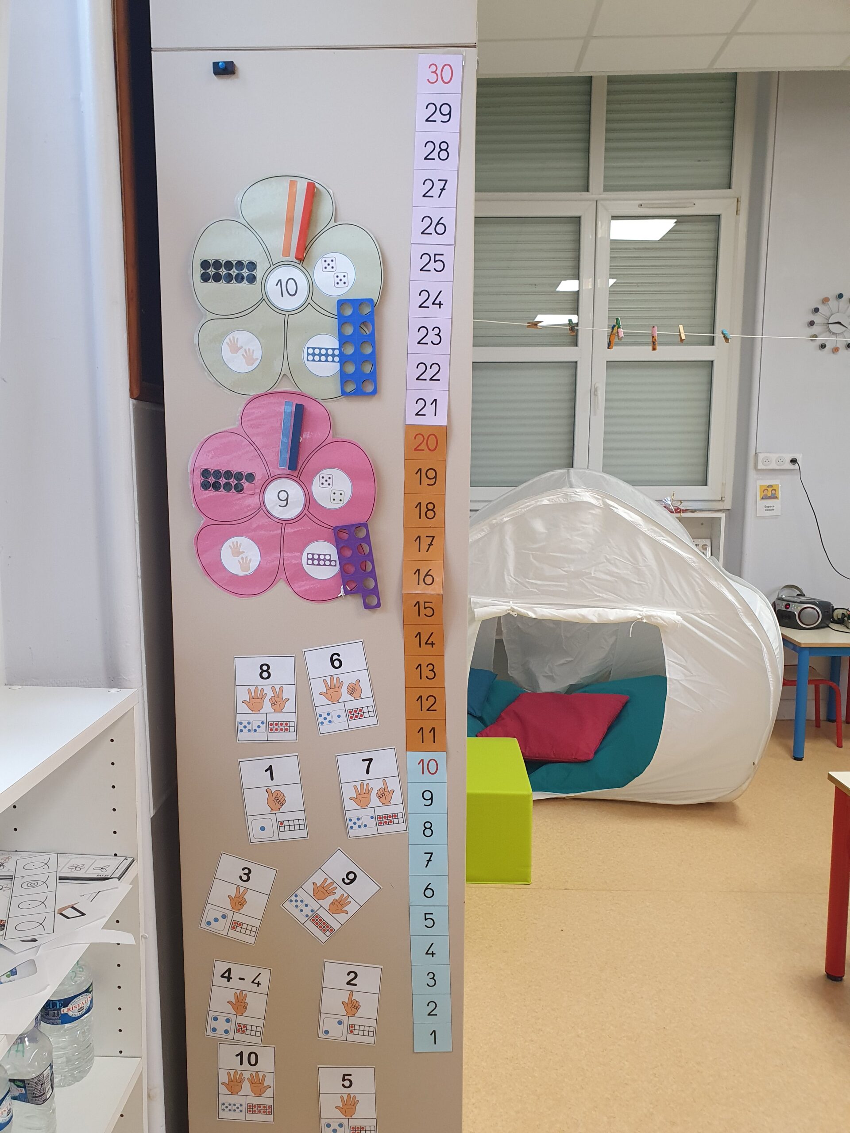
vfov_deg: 67.3
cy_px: 566
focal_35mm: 26
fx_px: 851
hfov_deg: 53.1
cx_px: 425
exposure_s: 1/50
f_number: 2.4
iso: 200
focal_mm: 4.32
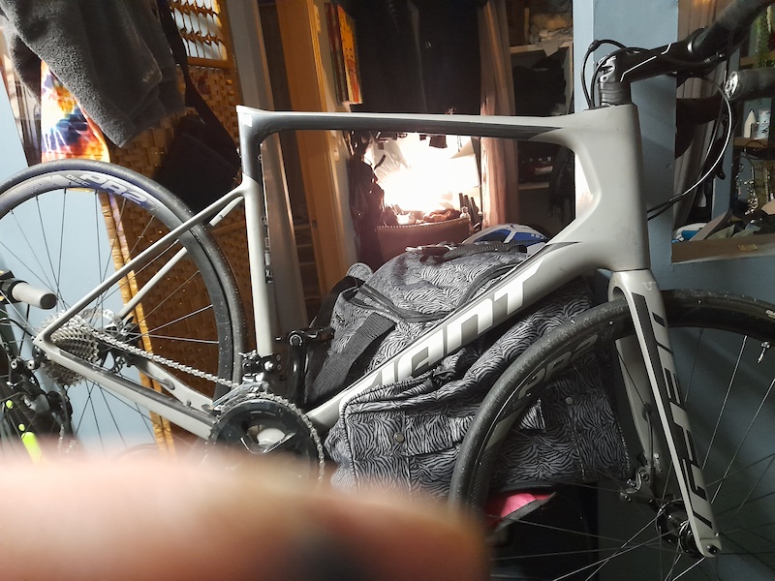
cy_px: 290
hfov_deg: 69.4
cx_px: 388
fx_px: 560
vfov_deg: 54.9
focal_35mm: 25
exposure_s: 1/20
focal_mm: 4.6
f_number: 2
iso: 800
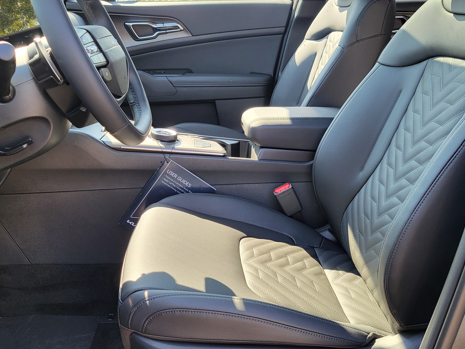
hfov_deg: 51.3
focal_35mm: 36
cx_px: 244
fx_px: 484
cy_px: 170
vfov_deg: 39.7
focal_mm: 5.4
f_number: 1.8
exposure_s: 1/120
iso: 40
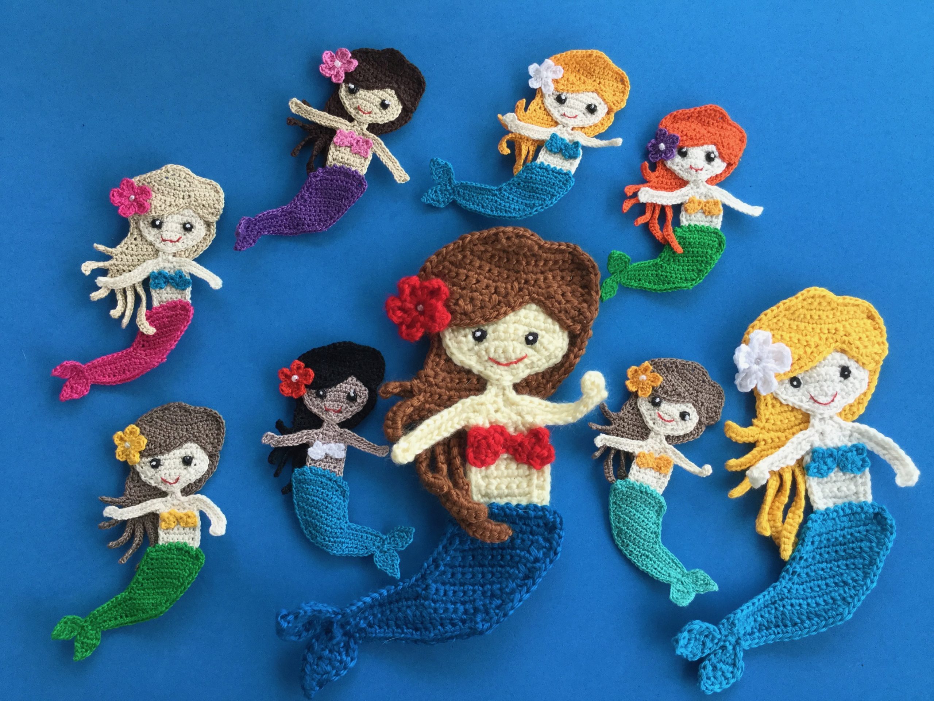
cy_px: 350
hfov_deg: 58.4
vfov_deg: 45.4
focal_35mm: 31
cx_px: 467
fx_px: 836
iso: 32
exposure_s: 1/33
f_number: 2.4
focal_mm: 3.3
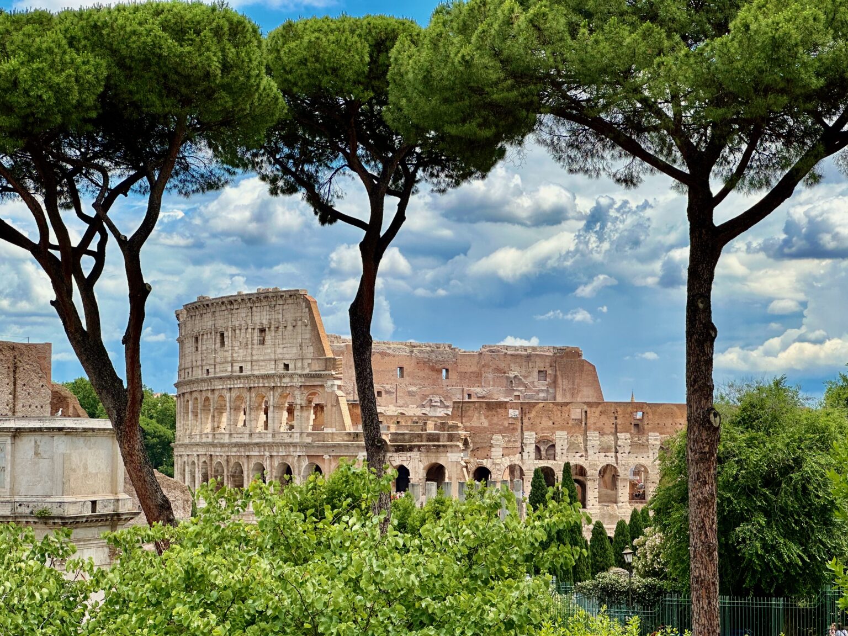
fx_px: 1886
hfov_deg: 25.3
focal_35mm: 77
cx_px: 424
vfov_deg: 19.1
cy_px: 318
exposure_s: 1/867
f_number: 2.8
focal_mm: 9
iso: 32
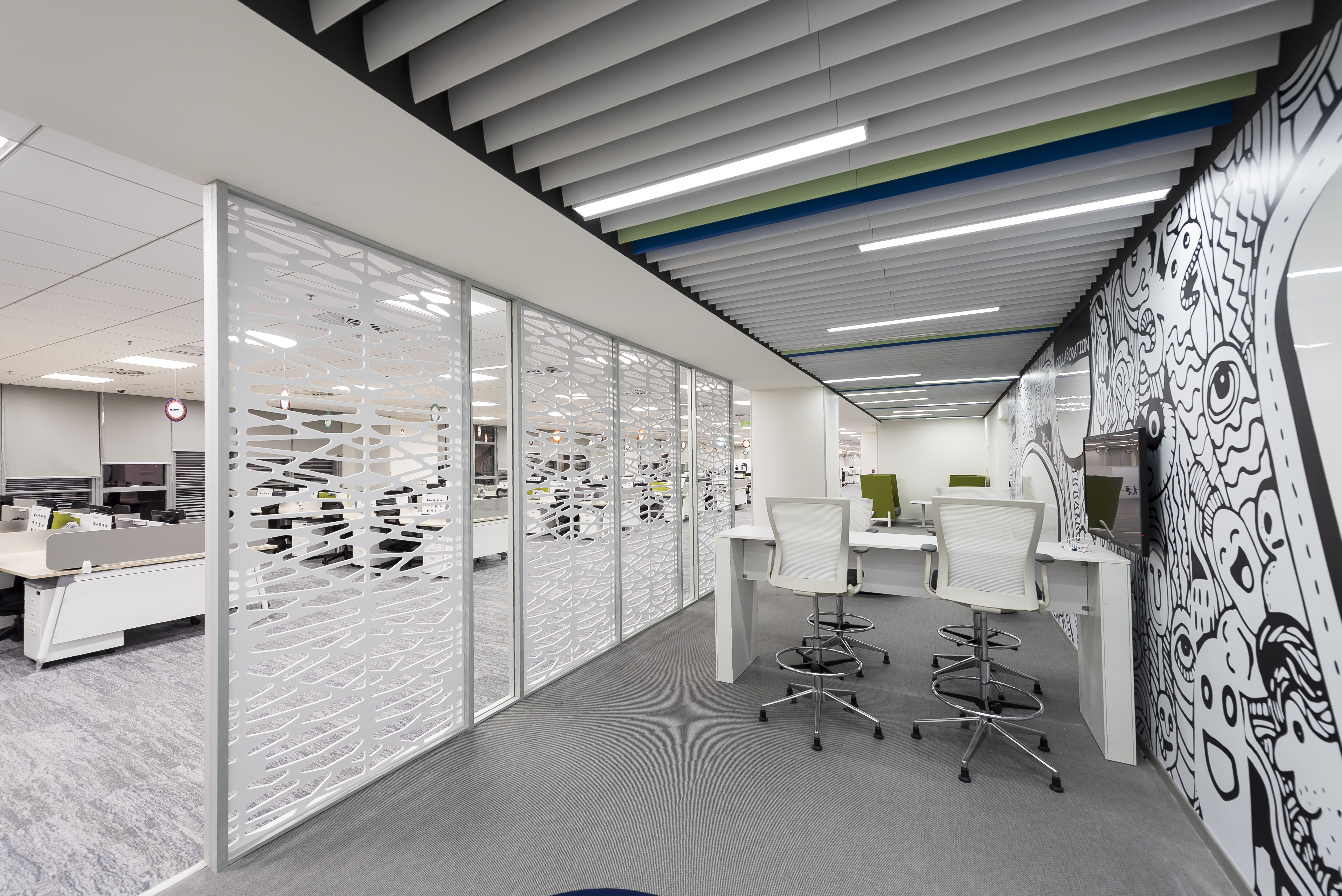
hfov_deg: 104.2
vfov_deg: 81.3
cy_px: 448
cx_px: 671
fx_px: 522
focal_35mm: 14
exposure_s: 1/15
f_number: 4.5
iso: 200
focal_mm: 14
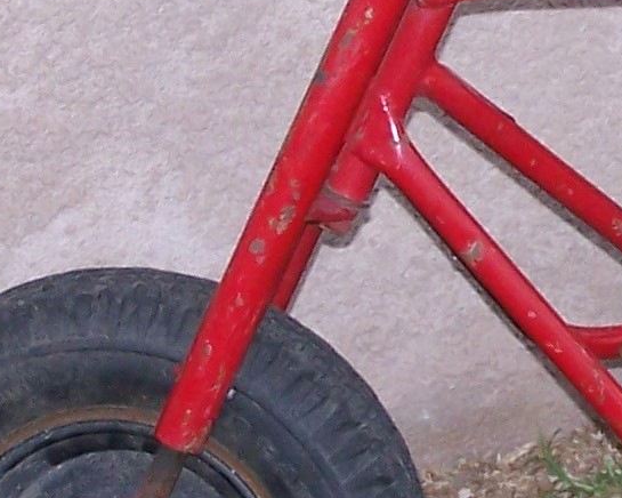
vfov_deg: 5.0
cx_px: 785
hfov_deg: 6.2
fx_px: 5688
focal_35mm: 309
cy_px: 122
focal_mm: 11.1
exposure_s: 1/80
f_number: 3.2
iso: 140
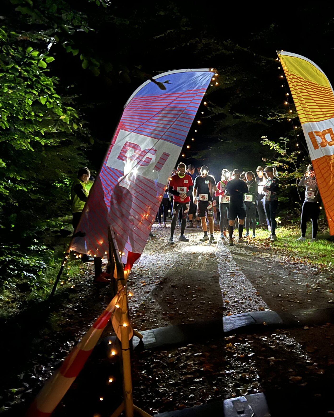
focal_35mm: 37
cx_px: 245
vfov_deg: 49.0
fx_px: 457
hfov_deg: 39.2
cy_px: 195
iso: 1250
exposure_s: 1/9
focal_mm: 5.7
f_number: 1.5
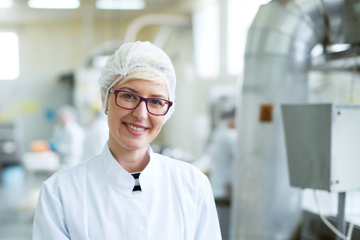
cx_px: 138
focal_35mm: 72
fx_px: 720
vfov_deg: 18.8
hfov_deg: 28.0
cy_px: 172
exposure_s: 1/500
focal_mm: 50
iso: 500
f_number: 1.8
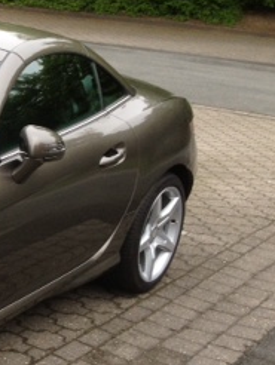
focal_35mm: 91
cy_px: 233
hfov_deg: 14.9
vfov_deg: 21.5
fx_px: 962
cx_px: -159
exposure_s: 1/40
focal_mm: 4.28
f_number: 2.4
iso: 80
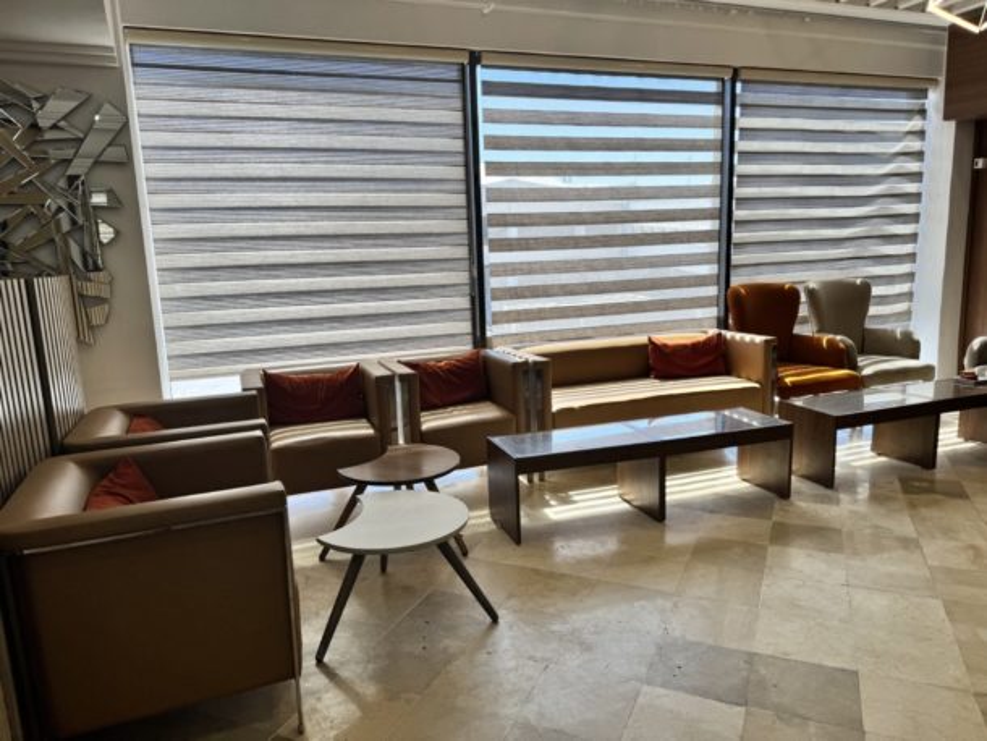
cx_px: 494
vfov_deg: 56.8
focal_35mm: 24
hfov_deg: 71.6
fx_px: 685
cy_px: 370
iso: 80
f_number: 1.78
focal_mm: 6.76
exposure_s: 1/379
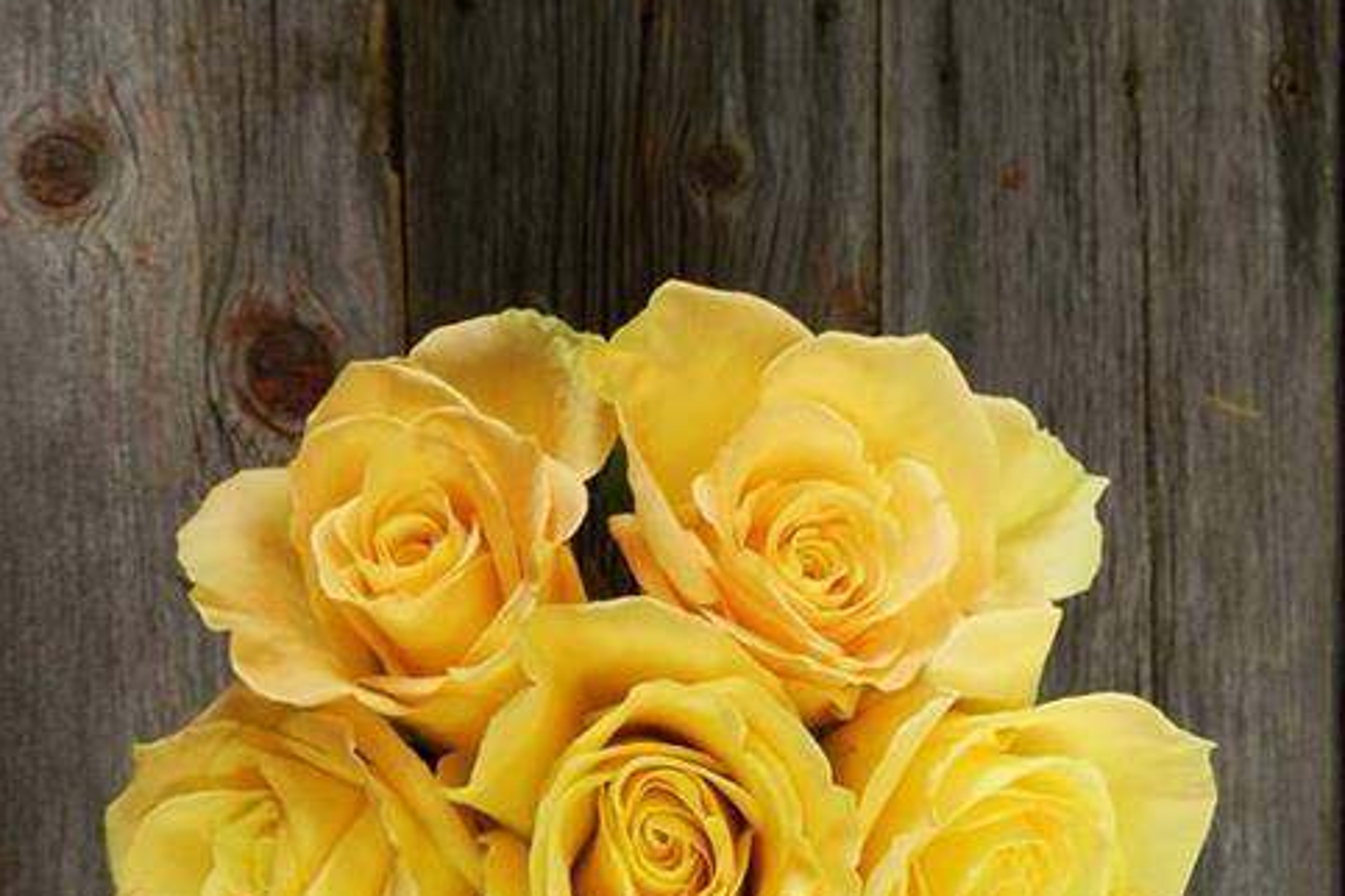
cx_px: 671
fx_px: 1233
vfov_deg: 37.2
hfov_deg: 57.2
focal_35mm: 33
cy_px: 817
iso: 320
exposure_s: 1/30
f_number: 3.4
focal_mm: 4
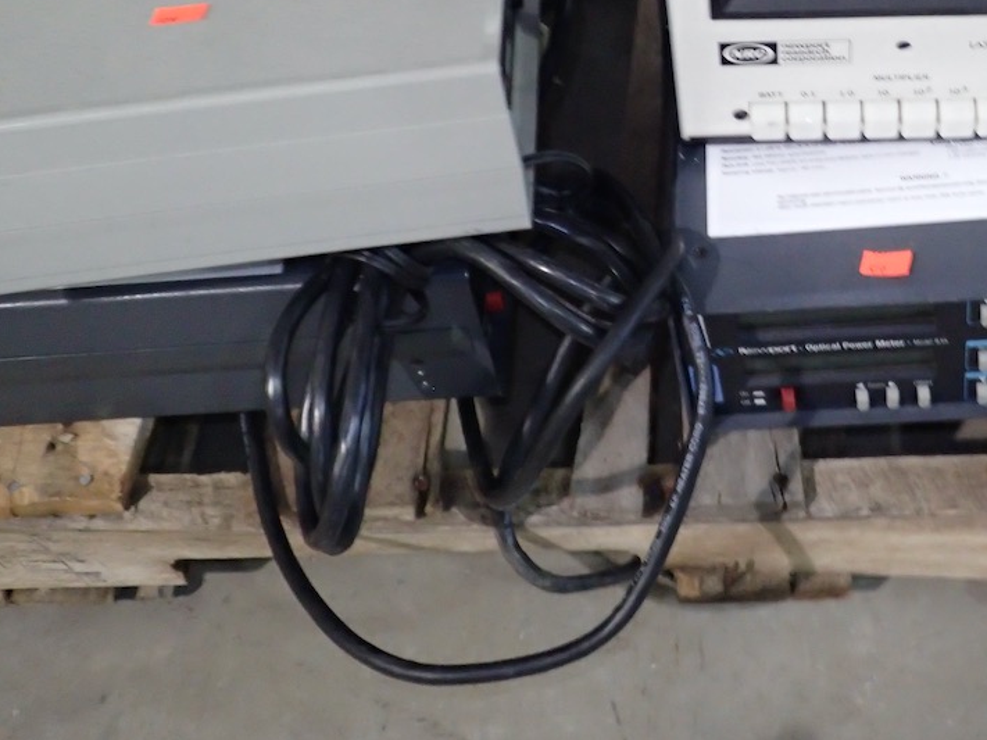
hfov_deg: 34.8
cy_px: 146
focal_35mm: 54
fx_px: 1539
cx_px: 745
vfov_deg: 26.5
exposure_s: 1/30
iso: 640
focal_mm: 5.5
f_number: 2.3
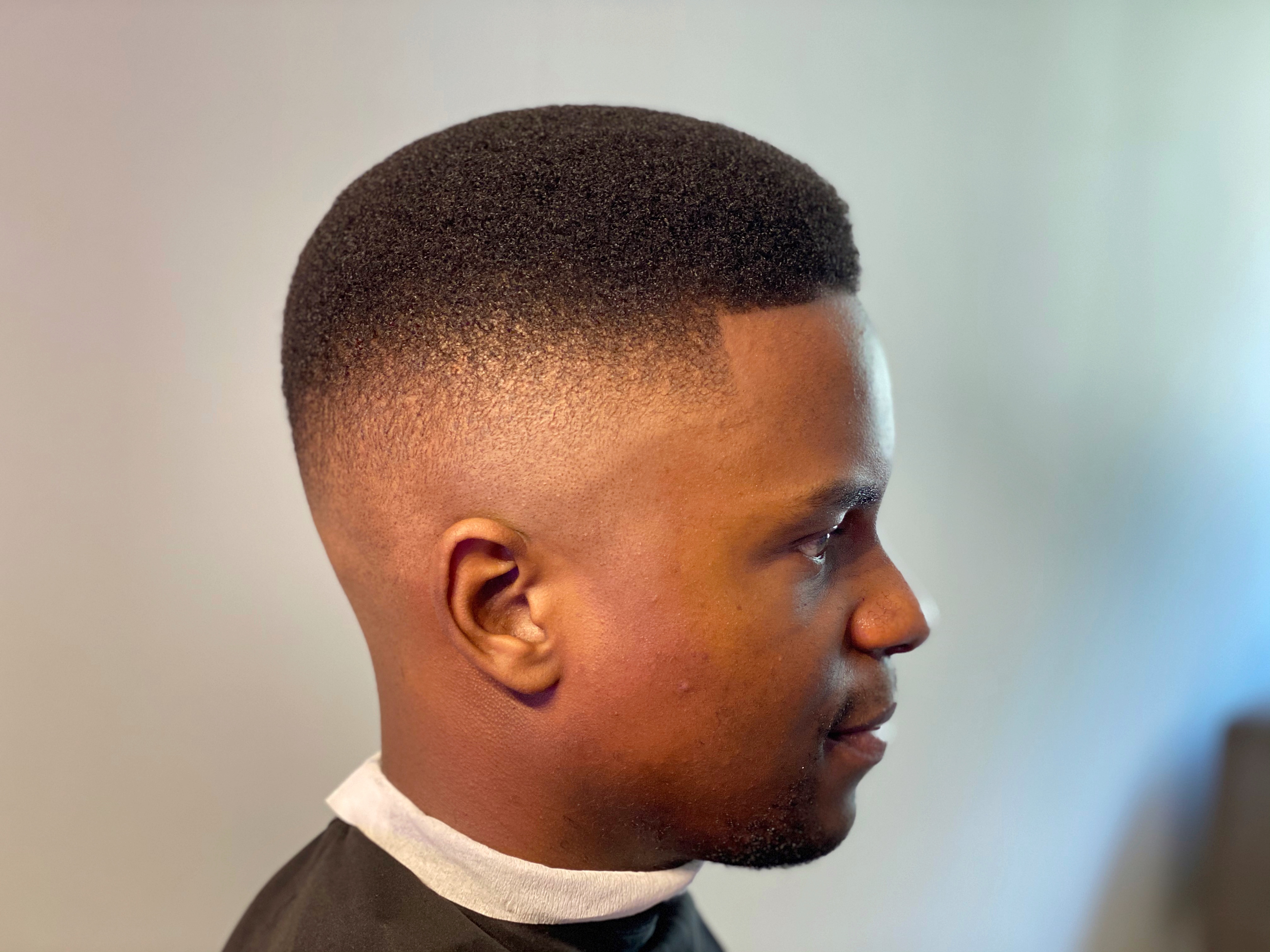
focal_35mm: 52
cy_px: 476
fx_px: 1908
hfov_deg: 36.8
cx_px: 635
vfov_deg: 28.0
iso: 160
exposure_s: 1/50
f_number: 2
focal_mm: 6
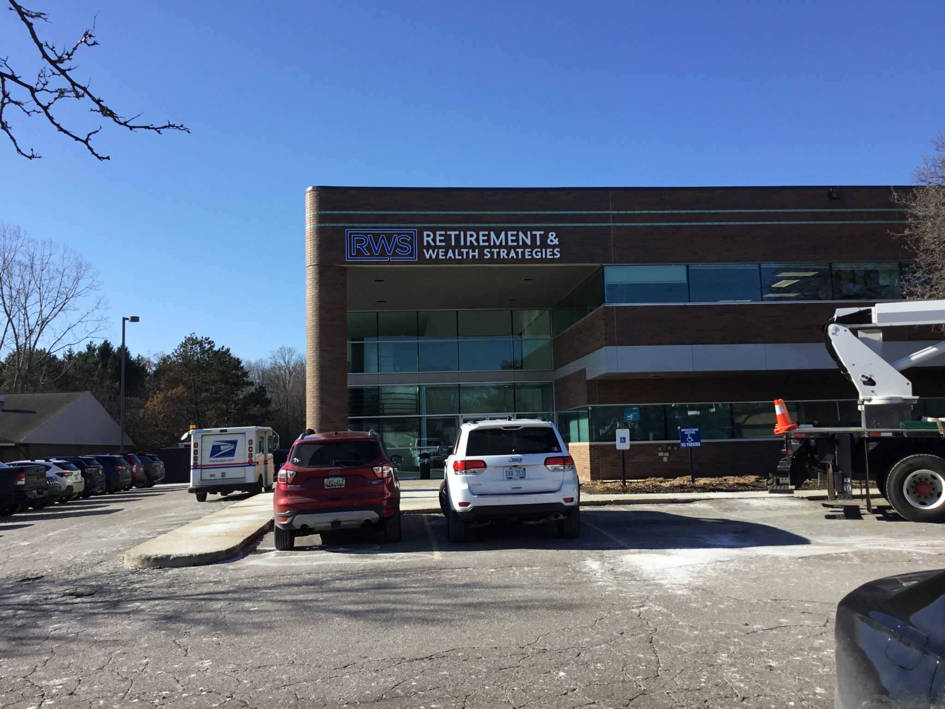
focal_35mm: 31
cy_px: 354
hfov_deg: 58.4
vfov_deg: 45.4
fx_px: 846
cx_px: 472
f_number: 2.4
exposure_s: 1/970
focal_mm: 3.3
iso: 25
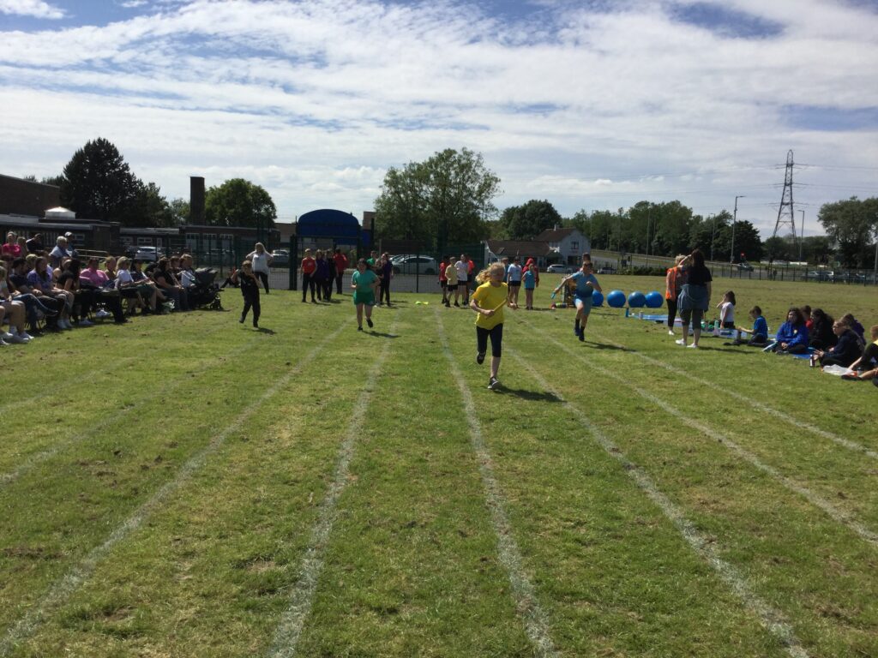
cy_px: 329
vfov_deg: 45.4
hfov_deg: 58.4
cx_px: 439
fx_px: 786
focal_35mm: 31
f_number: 2.4
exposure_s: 1/3135
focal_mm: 3.3
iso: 25
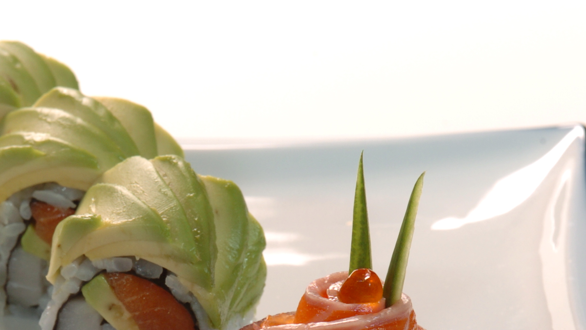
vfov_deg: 4.3
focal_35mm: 284
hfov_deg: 7.6
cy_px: 330
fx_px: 4412
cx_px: 119
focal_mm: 105
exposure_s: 4.5
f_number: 14
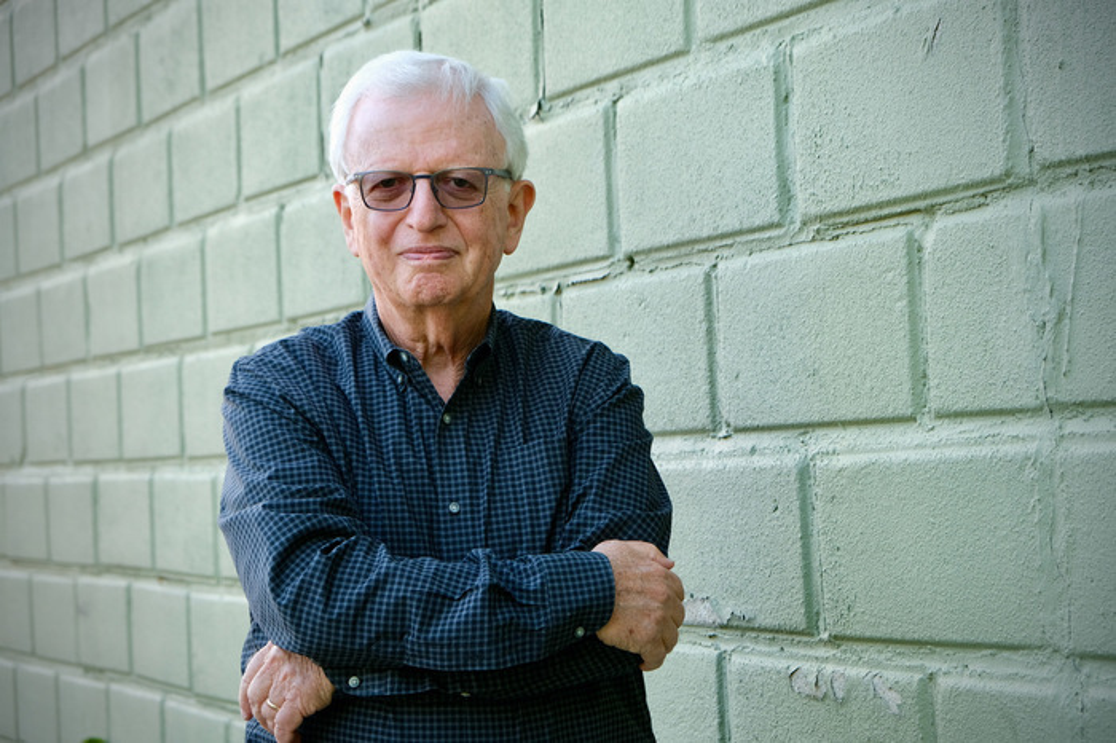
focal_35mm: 83
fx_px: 2572
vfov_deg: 16.4
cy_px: 372
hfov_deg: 24.5
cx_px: 558
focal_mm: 55
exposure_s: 1/125
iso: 640
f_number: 5
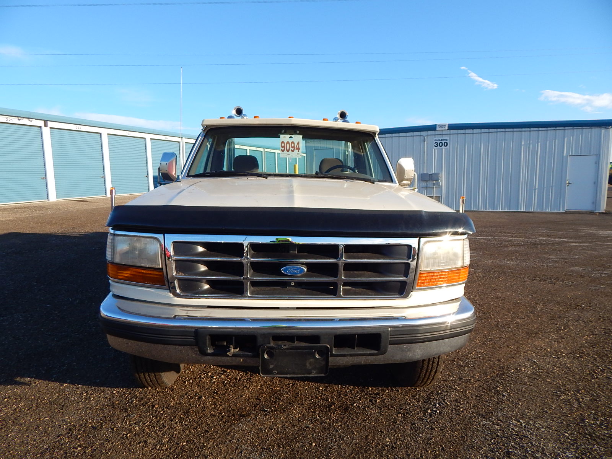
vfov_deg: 61.1
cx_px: 306
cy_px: 230
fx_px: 389
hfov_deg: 76.4
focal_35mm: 22
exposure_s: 1/800
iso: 125
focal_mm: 4
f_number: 3
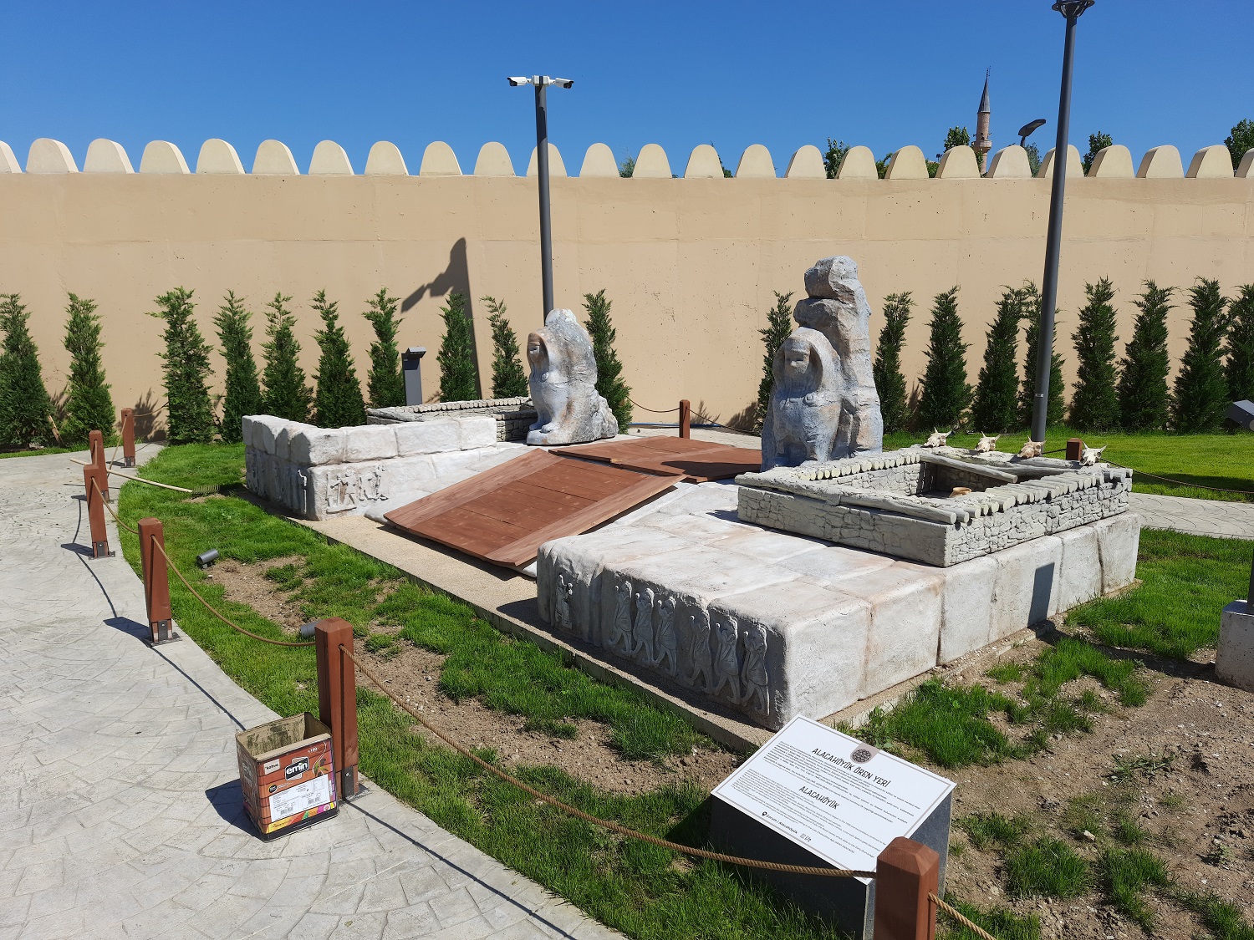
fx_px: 869
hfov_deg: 71.6
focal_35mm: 24
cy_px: 470
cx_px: 627
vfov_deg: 56.8
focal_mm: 5.23
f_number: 1.8
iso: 40
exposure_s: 1/1183
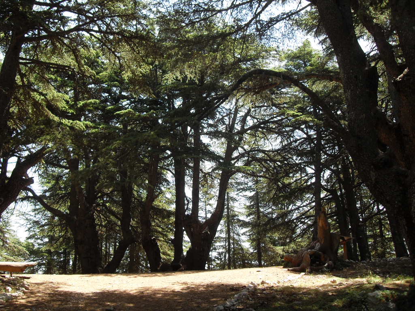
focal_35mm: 37
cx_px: 208
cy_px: 156
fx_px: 444
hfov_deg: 50.1
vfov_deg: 38.7
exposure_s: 1/180
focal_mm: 6.3
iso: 80
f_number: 2.8
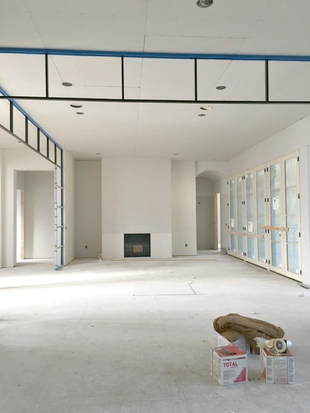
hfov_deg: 48.2
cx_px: 155
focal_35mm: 29
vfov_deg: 61.7
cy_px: 206
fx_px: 346
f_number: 2.2
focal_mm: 4.15
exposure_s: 1/30
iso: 100
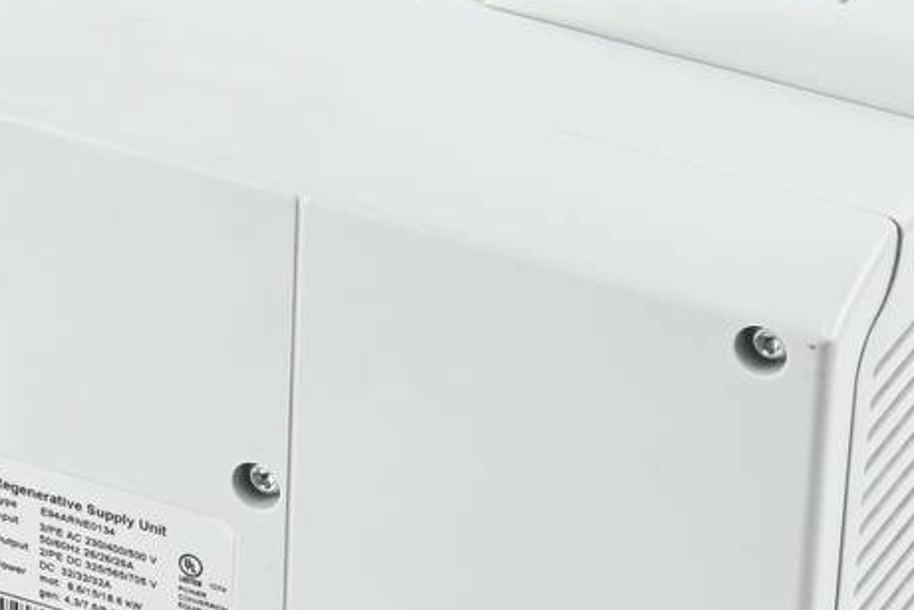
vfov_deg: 5.3
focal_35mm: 260
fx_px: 6612
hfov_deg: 7.9
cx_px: 135
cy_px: 622
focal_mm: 37
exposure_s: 1/60
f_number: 5.3
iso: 180
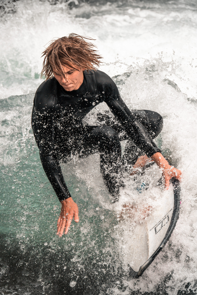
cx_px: 98
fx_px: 837
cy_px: 148
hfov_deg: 13.4
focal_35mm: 102
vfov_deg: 20.0
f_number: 5
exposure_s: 1/1600
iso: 500
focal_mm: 68
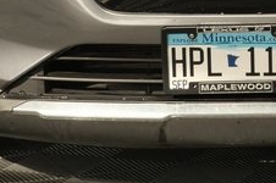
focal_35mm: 255
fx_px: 1952
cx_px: 215
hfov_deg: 8.1
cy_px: -162
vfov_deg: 5.3
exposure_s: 1/200
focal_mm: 27
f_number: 5
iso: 320
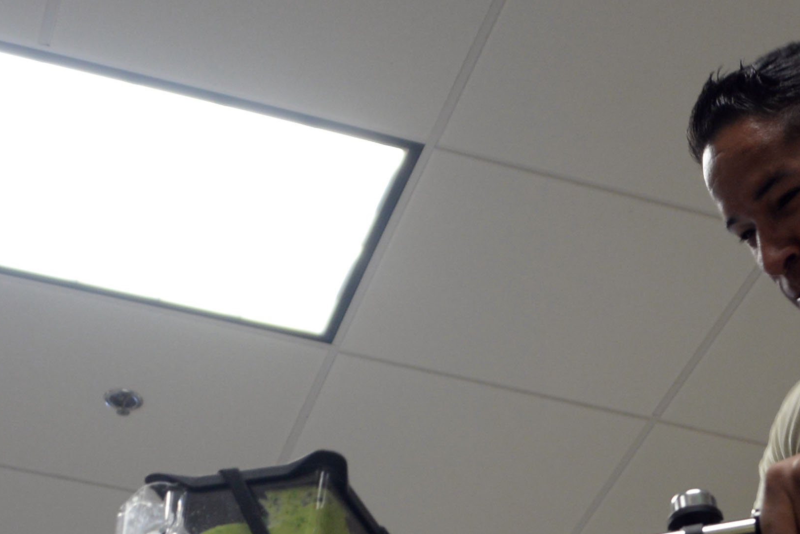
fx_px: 2312
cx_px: 864
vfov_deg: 12.1
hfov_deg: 18.9
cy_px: 960
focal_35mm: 104
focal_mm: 28
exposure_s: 1/60
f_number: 3.5
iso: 640
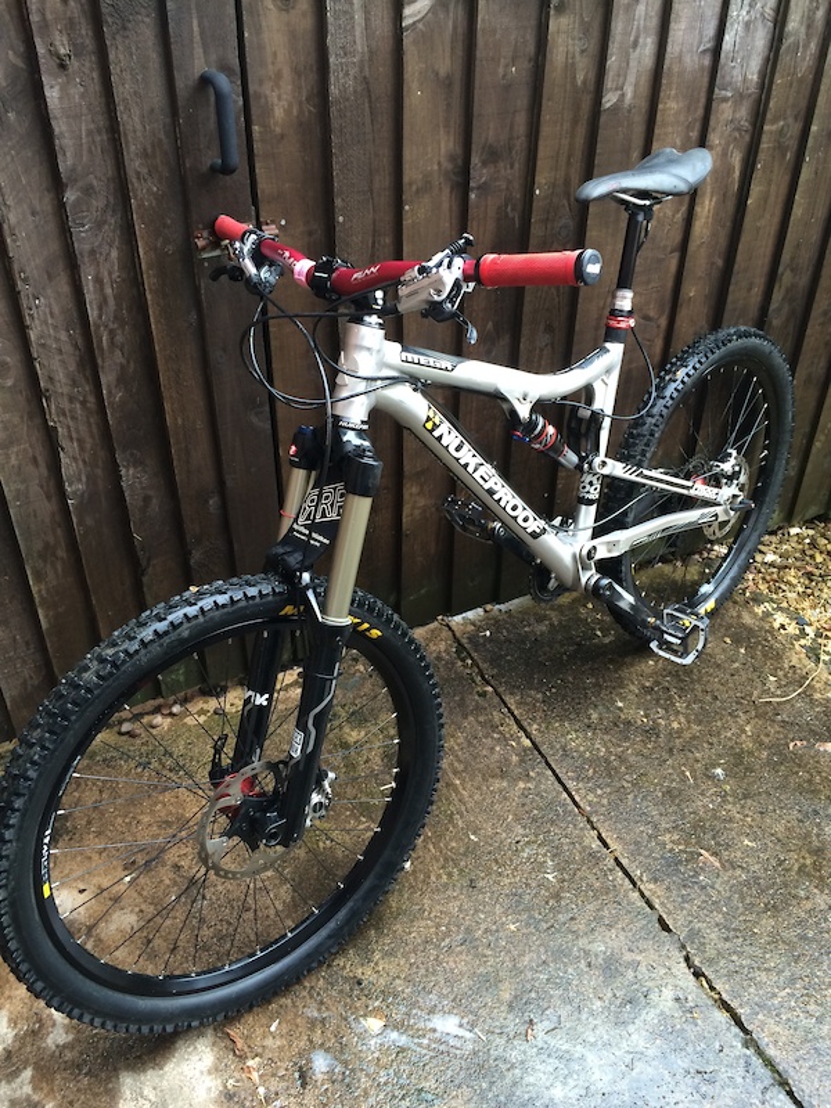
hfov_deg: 48.2
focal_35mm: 29
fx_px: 928
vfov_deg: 61.7
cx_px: 416
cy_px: 554
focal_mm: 4.15
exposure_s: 1/30
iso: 100
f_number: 2.2
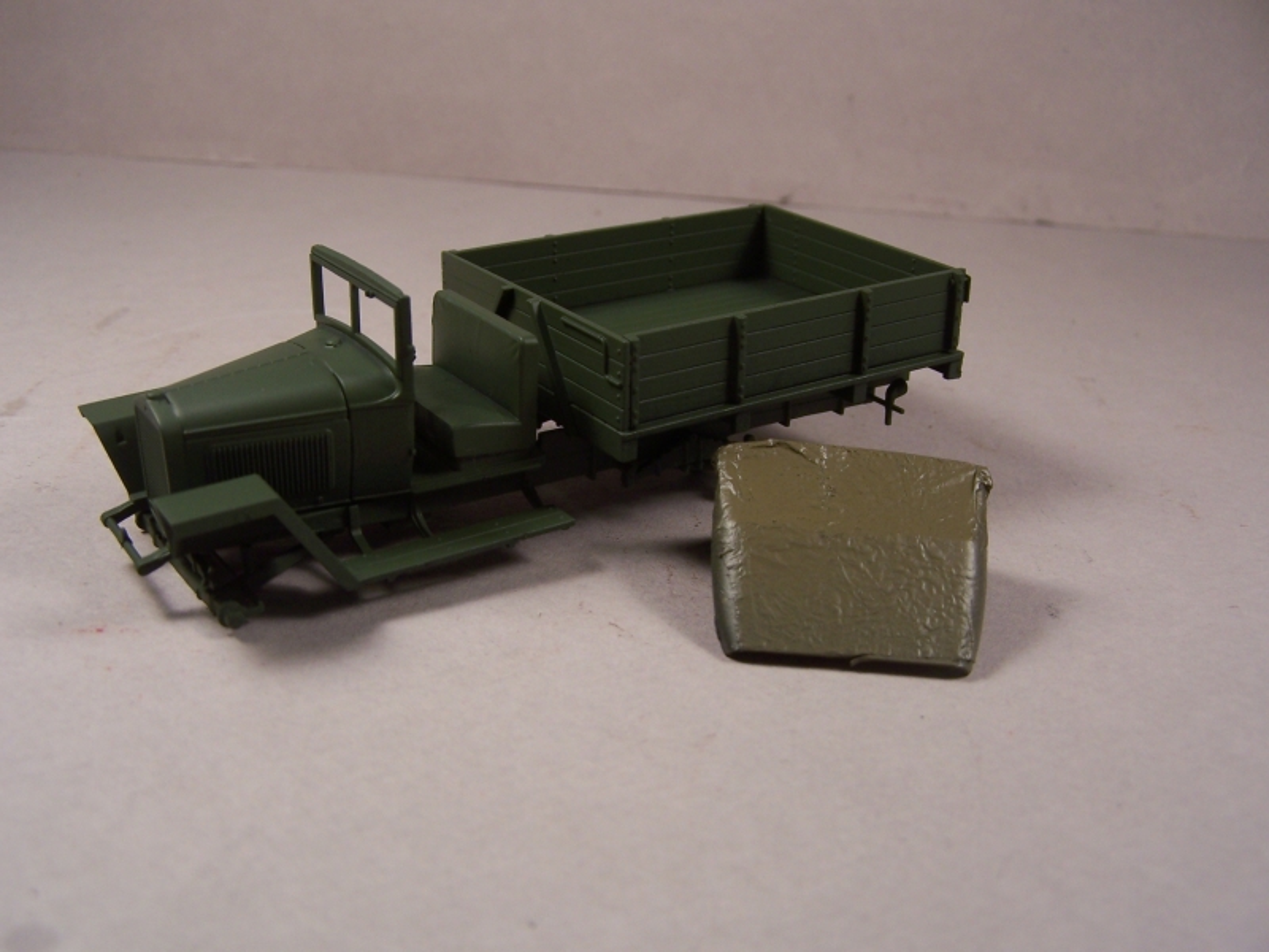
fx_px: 1393
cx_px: 634
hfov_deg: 49.0
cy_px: 476
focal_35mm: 38
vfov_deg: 37.7
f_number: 2.8
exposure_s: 1/80
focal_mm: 6.3
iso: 80
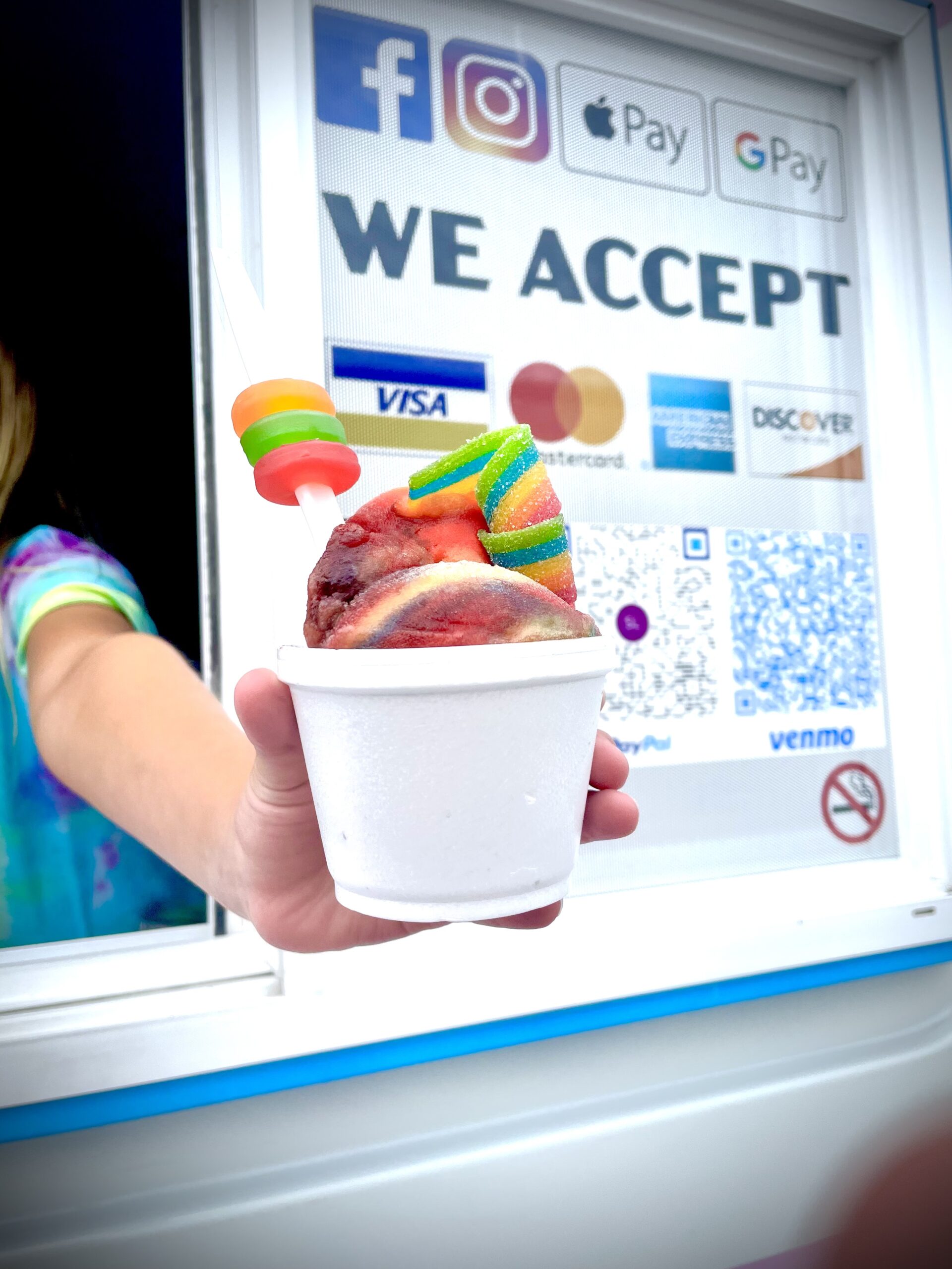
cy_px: 634
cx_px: 476
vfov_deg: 67.3
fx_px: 953
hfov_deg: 53.1
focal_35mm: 26
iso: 32
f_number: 1.6
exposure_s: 1/619
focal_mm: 4.2
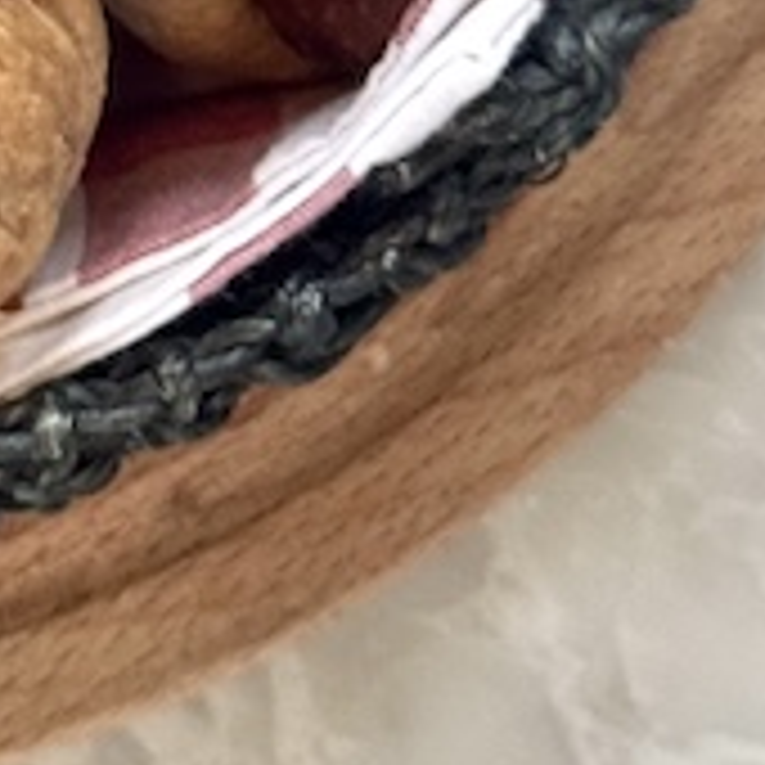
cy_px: -740
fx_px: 5651
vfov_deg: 7.5
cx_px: -504
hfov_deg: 7.6
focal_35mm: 226
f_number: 1.78
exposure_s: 1/60
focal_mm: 6.76
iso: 250
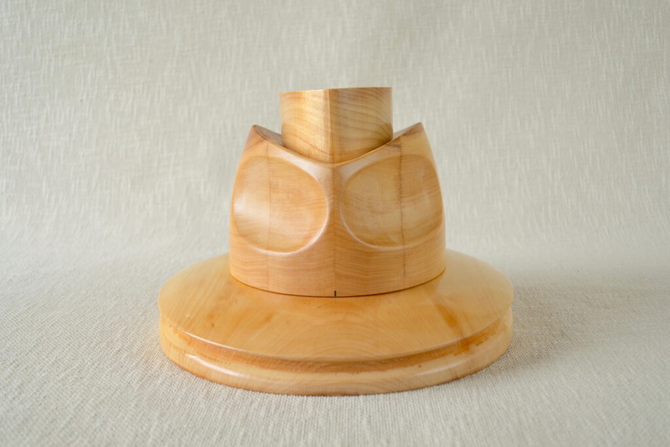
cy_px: 224
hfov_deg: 53.1
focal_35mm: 36
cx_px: 335
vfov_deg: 36.9
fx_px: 670
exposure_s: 1/25
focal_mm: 24
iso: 100
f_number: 4
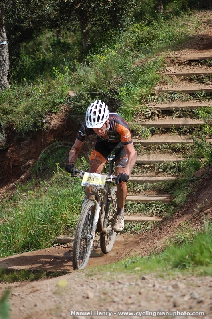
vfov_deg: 13.7
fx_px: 1329
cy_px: 160
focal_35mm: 150
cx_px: 106
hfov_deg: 9.1
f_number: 4.5
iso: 280
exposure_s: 1/1000
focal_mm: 100
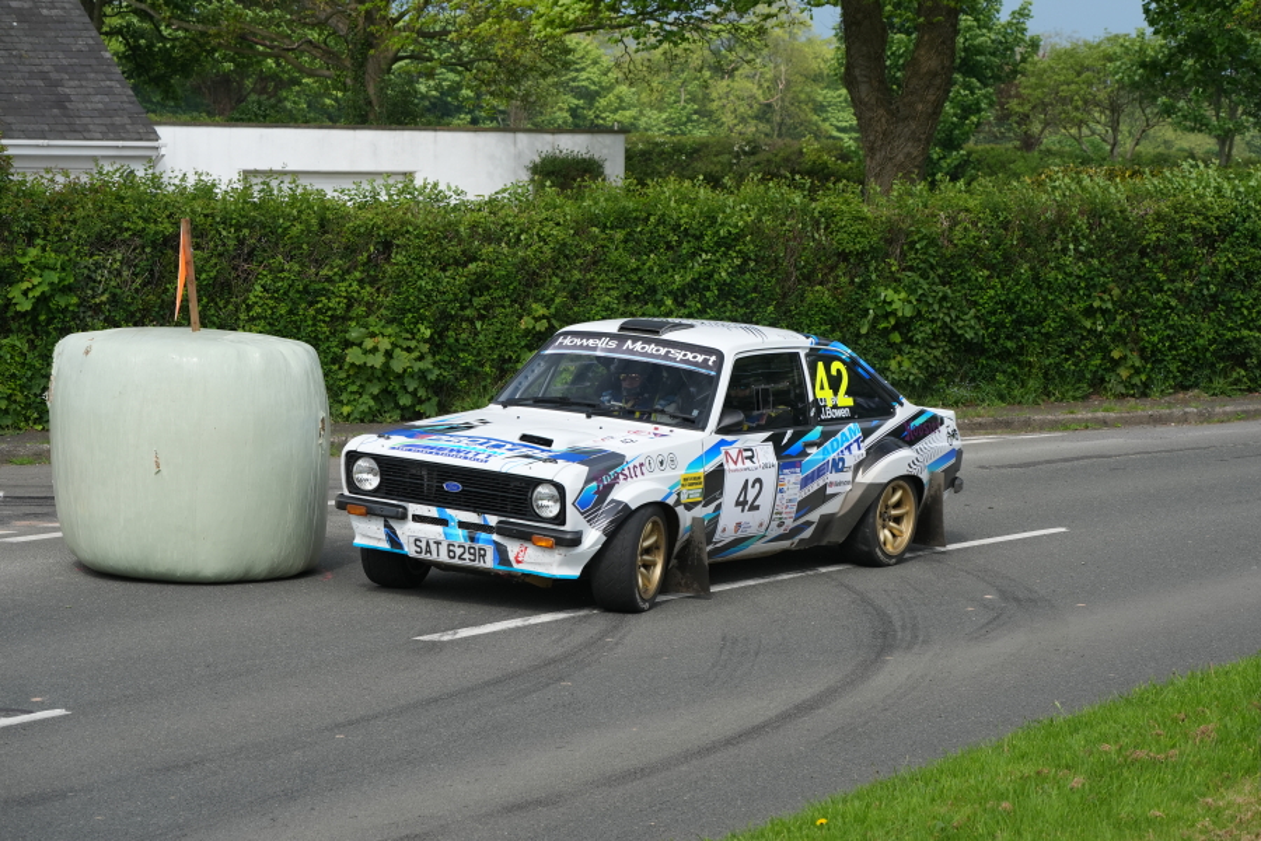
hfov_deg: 20.4
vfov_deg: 13.7
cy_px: 420
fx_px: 3503
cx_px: 630
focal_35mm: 100
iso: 800
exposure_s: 1/500
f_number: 11
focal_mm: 100
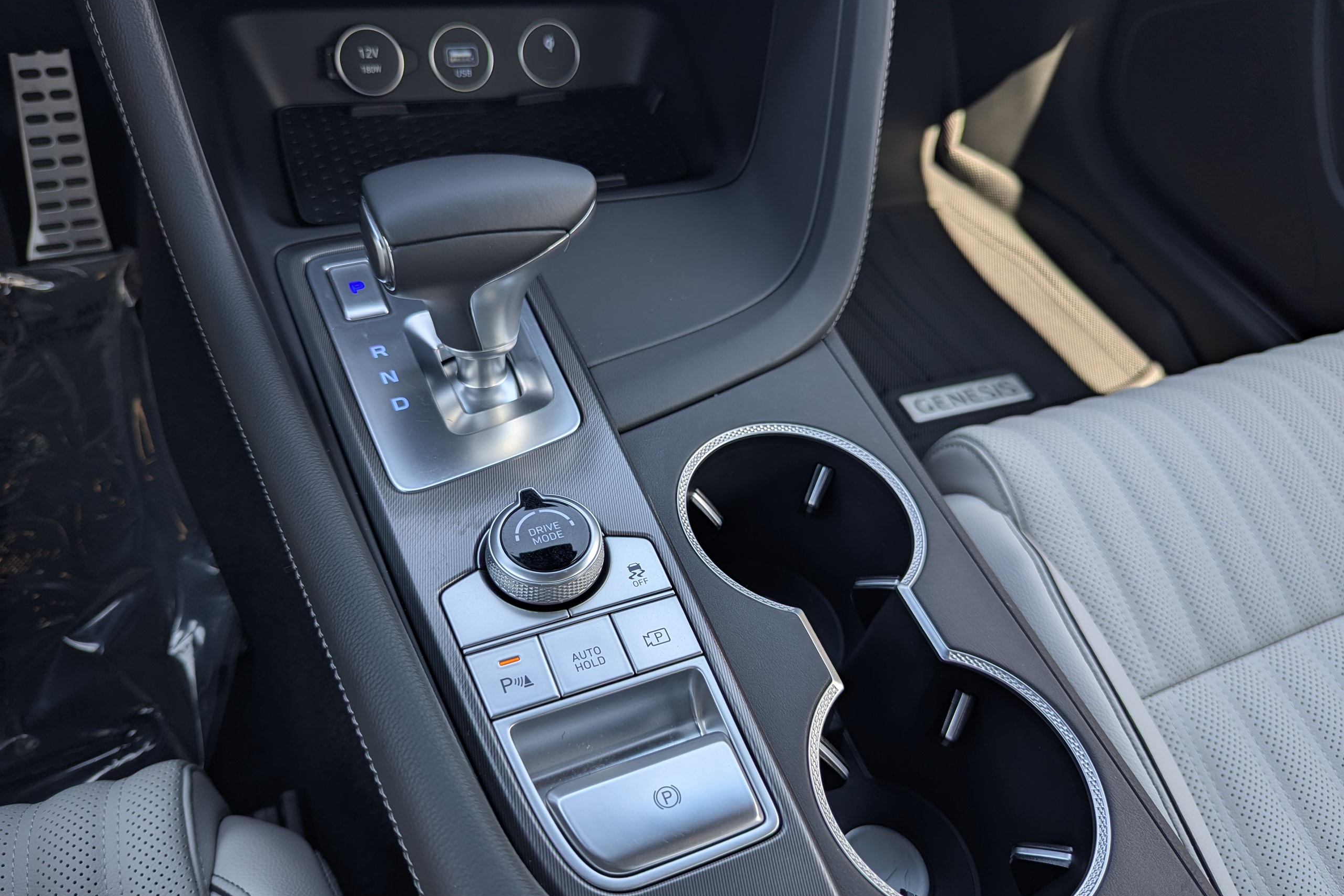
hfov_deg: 71.5
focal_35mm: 25
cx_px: 673
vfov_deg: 51.3
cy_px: 465
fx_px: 933
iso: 42
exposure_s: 1/157
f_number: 1.85
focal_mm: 6.81
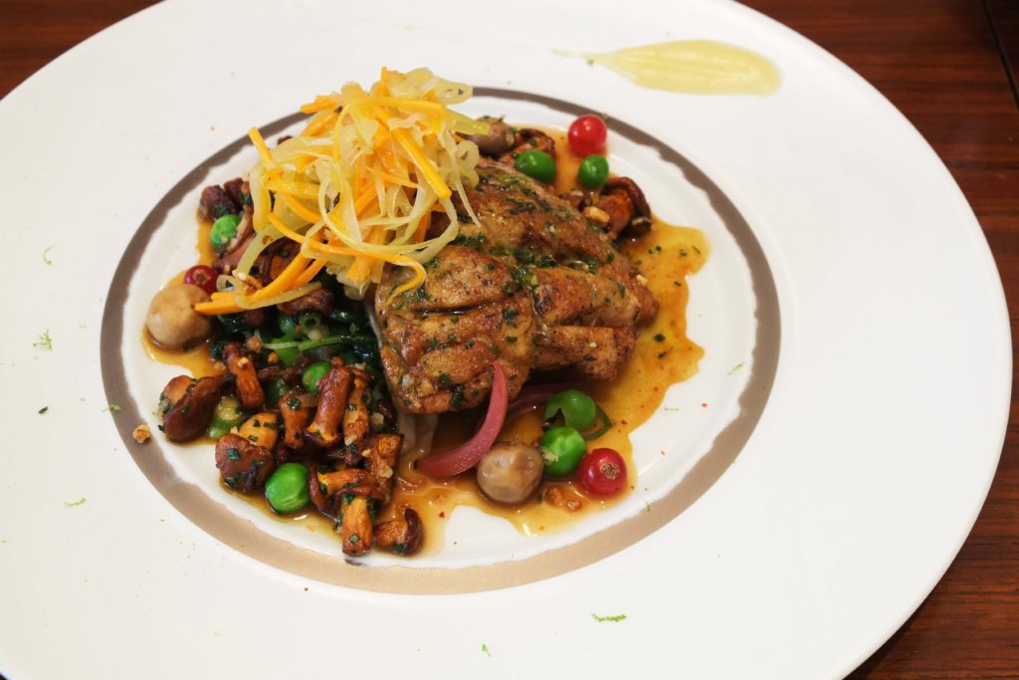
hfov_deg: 40.3
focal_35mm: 49
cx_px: 510
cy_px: 340
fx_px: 1387
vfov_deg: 27.5
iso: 800
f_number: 9
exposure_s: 1/4
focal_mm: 32.9
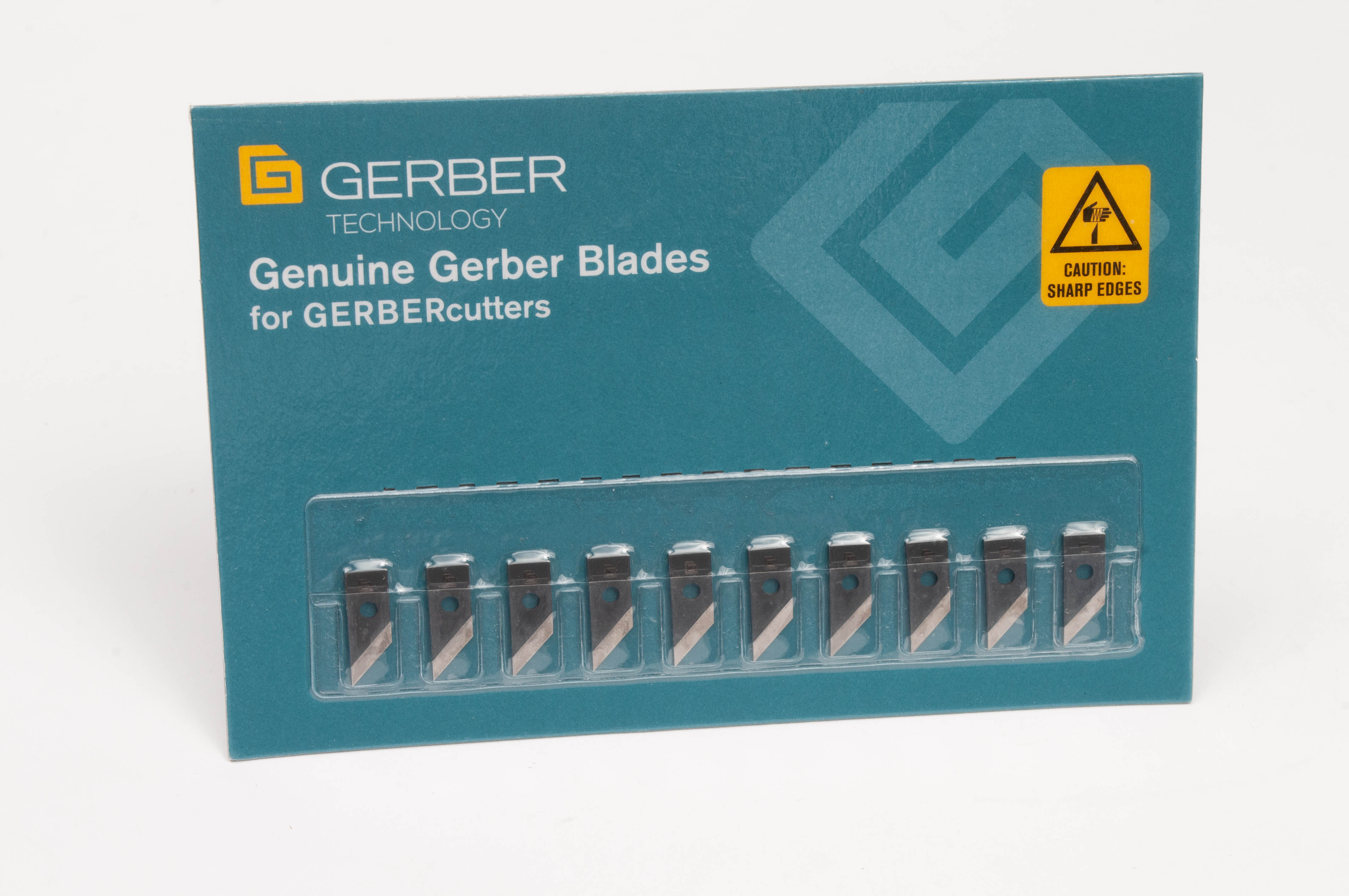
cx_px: 674
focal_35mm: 75
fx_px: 2807
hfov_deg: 27.0
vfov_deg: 18.1
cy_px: 448
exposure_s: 1/80
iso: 200
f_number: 16
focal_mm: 50
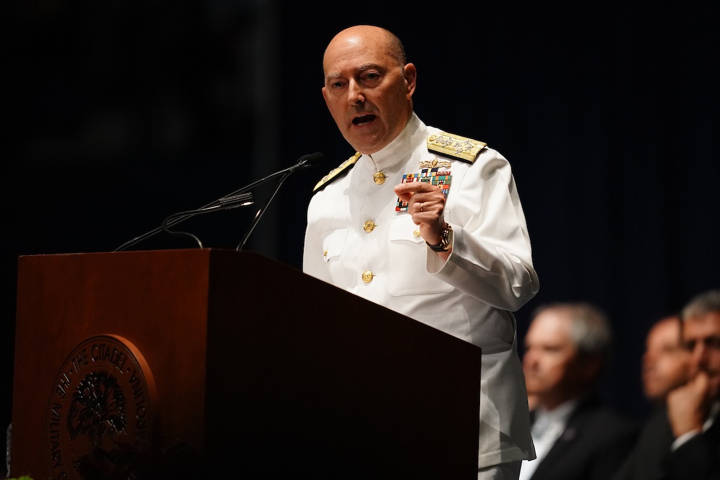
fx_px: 7999
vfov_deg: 3.4
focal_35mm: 400
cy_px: 240
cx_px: 360
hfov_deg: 5.2
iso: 6400
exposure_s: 1/500
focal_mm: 400
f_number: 2.8
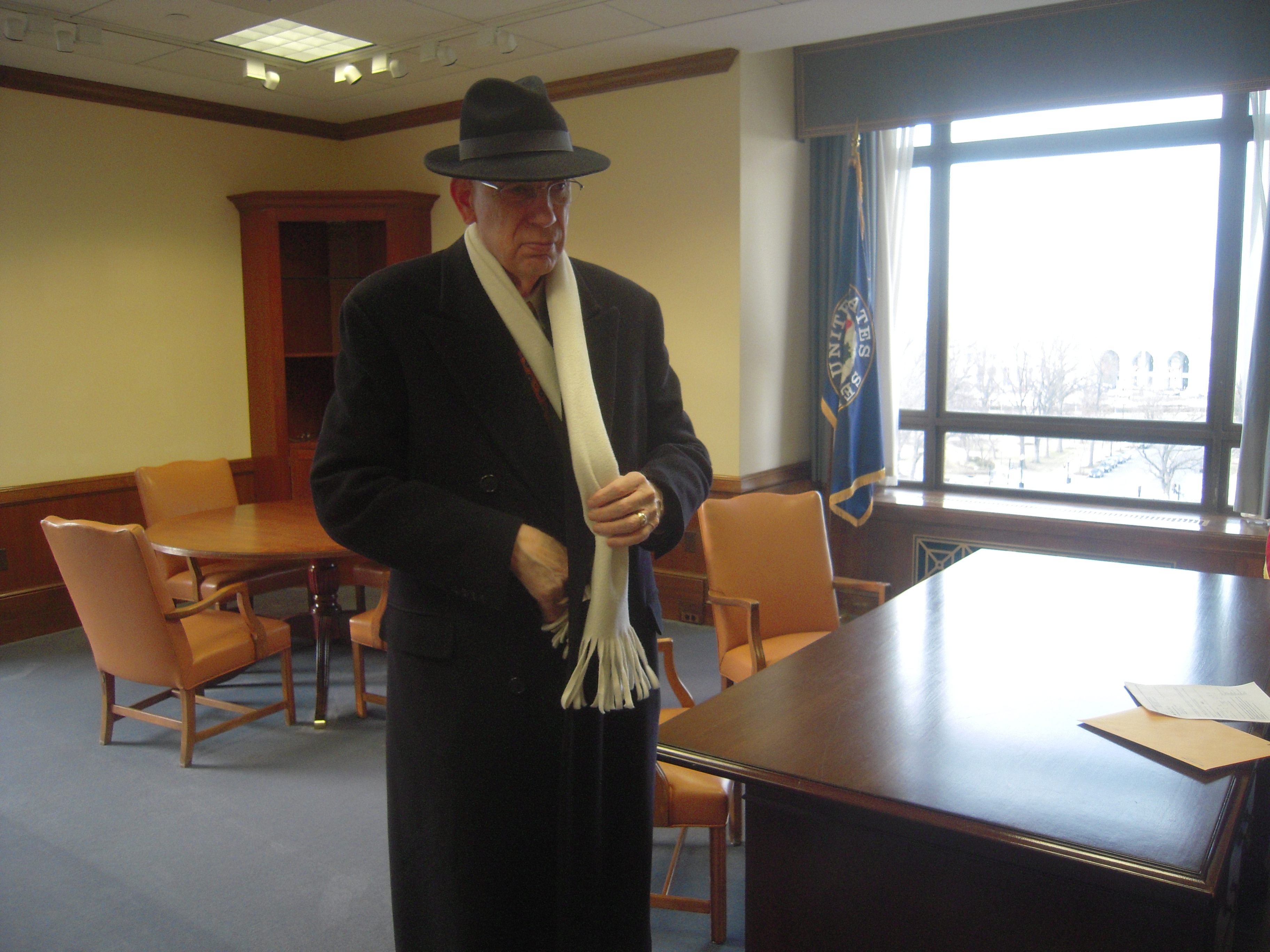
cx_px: 635
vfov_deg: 49.7
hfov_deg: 63.4
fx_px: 1027
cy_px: 476
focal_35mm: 28
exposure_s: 1/30
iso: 320
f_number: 2.7
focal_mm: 5
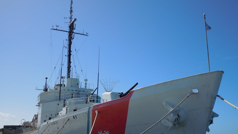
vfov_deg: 27.6
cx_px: 119
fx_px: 271
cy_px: 86
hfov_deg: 47.4
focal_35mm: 43
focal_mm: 6.9
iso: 100
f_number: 8.6
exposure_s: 1/320
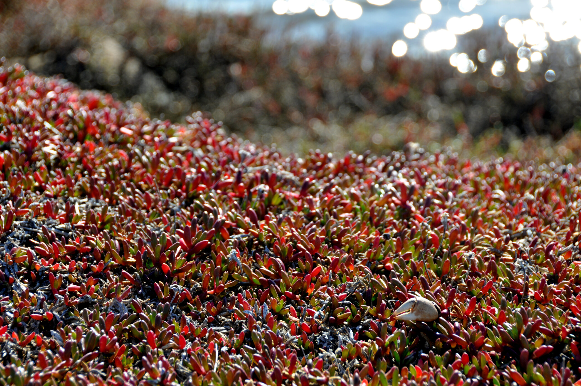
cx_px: 290
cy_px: 193
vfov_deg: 9.6
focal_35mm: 142
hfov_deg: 14.4
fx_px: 2297
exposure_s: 1/320
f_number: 8
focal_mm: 95
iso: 200
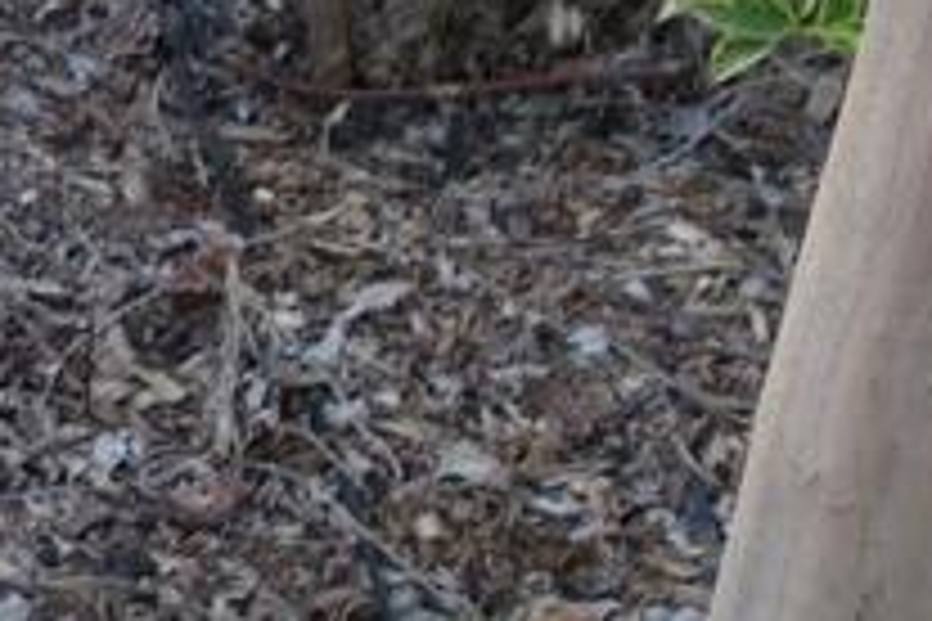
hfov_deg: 12.2
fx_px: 3495
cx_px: -1288
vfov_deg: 9.9
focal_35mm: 135
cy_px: -245
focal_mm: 10.4
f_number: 2.8
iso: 125
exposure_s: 1/100
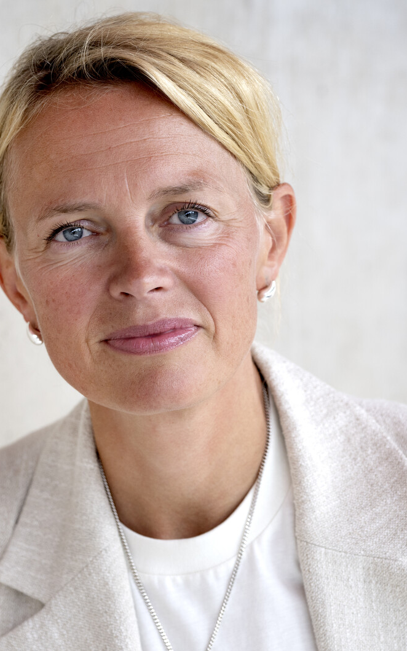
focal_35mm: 157
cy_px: 327
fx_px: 2788
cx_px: 144
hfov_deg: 8.3
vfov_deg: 13.3
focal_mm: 102
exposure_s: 1/200
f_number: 4.5
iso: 450
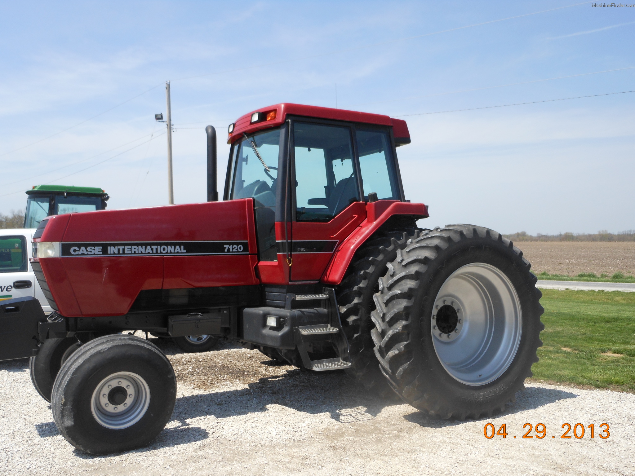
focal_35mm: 33
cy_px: 238
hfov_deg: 55.4
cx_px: 318
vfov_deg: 42.9
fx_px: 605
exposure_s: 1/500
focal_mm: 5.9
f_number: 4
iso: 80
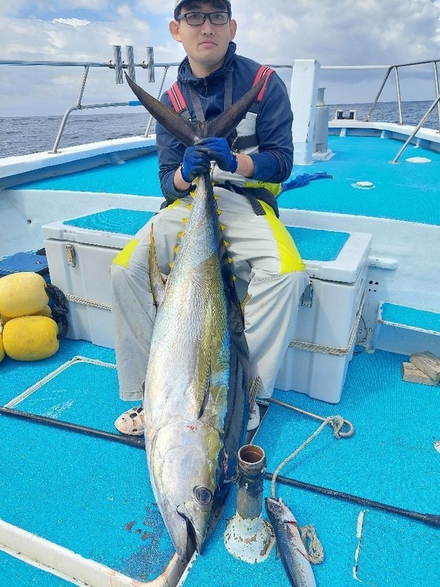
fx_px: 407
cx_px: 220
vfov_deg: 71.6
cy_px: 294
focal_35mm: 24
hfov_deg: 56.8
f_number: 1.8
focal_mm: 5.23
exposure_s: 1/1111
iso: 40
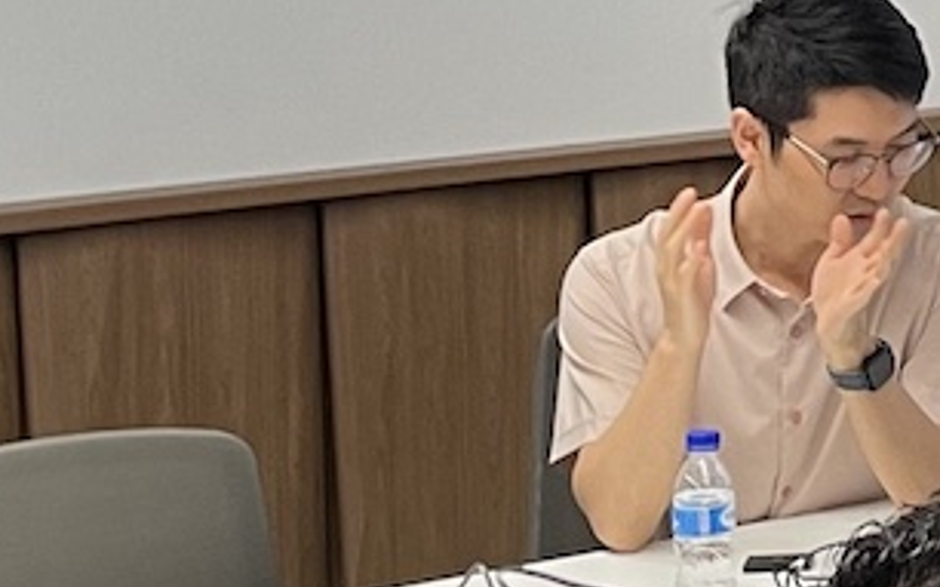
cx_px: 1825
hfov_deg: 12.8
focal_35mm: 144
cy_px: 86
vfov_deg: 9.1
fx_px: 3688
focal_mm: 5.1
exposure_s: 1/64
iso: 125
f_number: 1.6
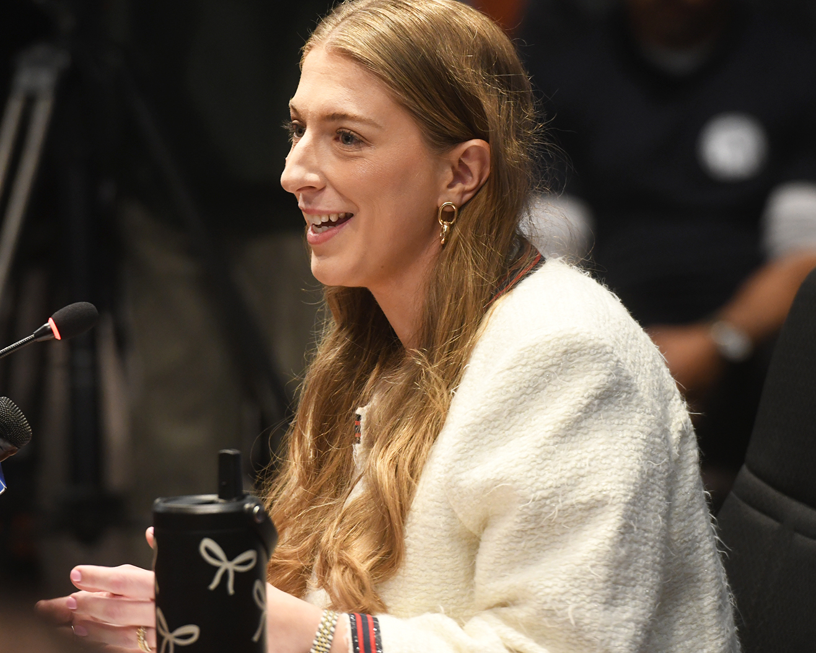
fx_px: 6884
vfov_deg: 5.4
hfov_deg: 6.8
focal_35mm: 285
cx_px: 392
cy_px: 336
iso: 1600
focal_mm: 200
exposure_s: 1/125
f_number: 4
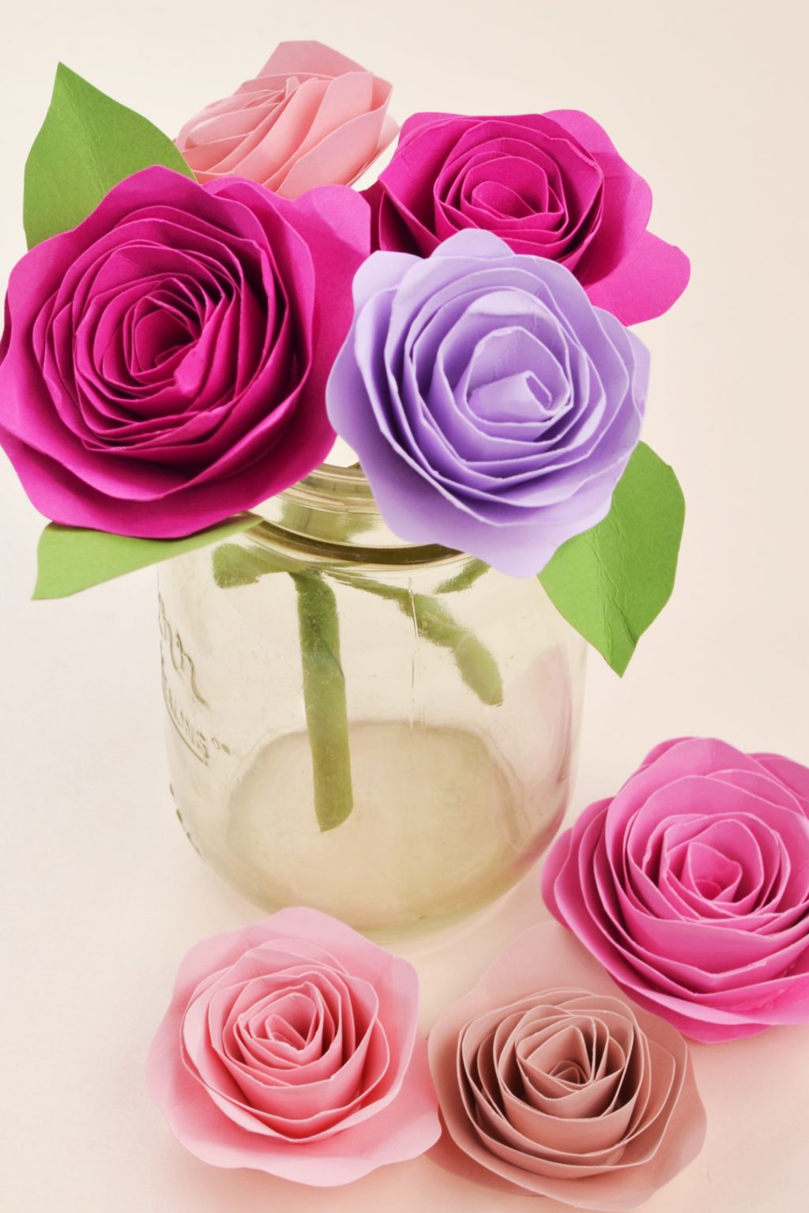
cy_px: 606
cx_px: 404
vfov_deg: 29.9
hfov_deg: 20.2
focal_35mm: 68
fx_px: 2274
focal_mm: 45
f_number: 8
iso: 100
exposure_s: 1/20
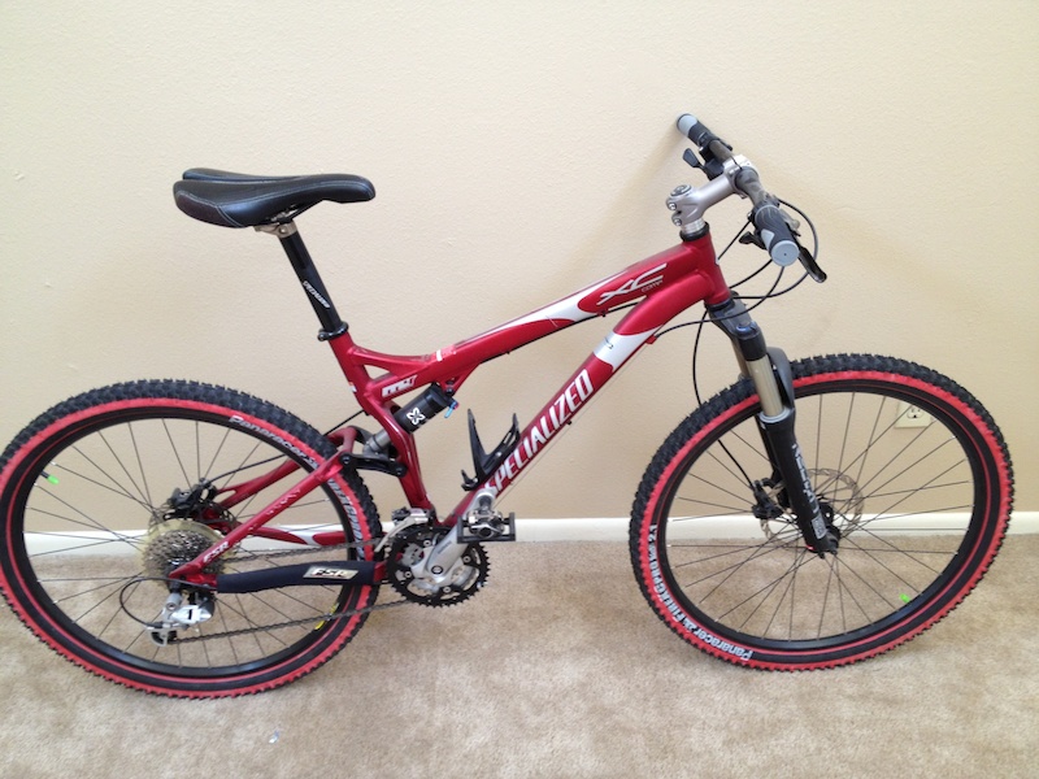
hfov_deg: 52.6
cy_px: 390
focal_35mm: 35
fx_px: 1051
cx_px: 520
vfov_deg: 40.7
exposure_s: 1/20
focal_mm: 4.28
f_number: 2.4
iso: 80
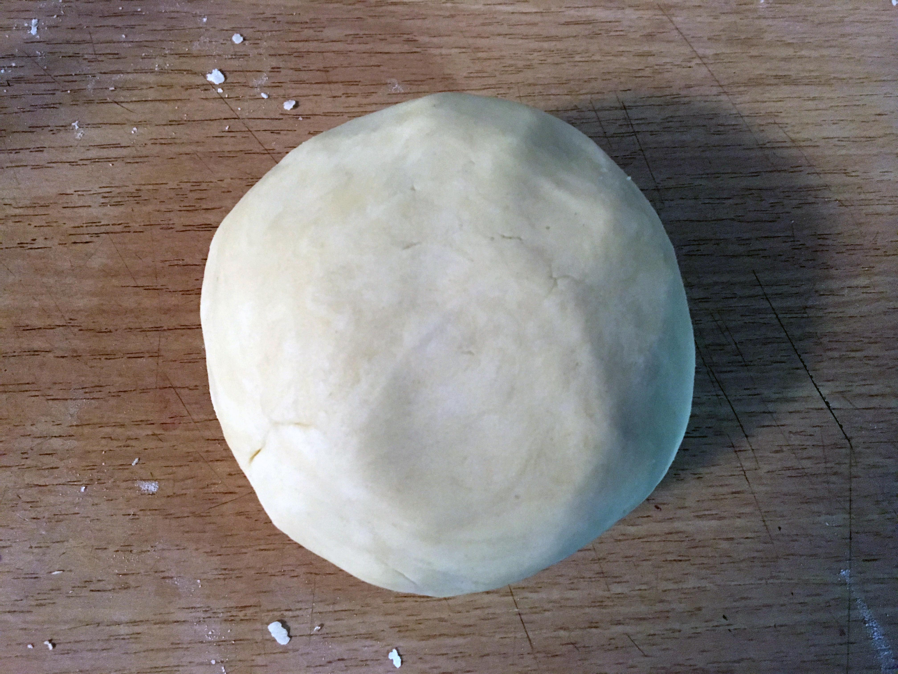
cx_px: 449
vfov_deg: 48.2
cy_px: 337
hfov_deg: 61.7
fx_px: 752
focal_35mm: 29
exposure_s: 1/17
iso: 200
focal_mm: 4.15
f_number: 2.2
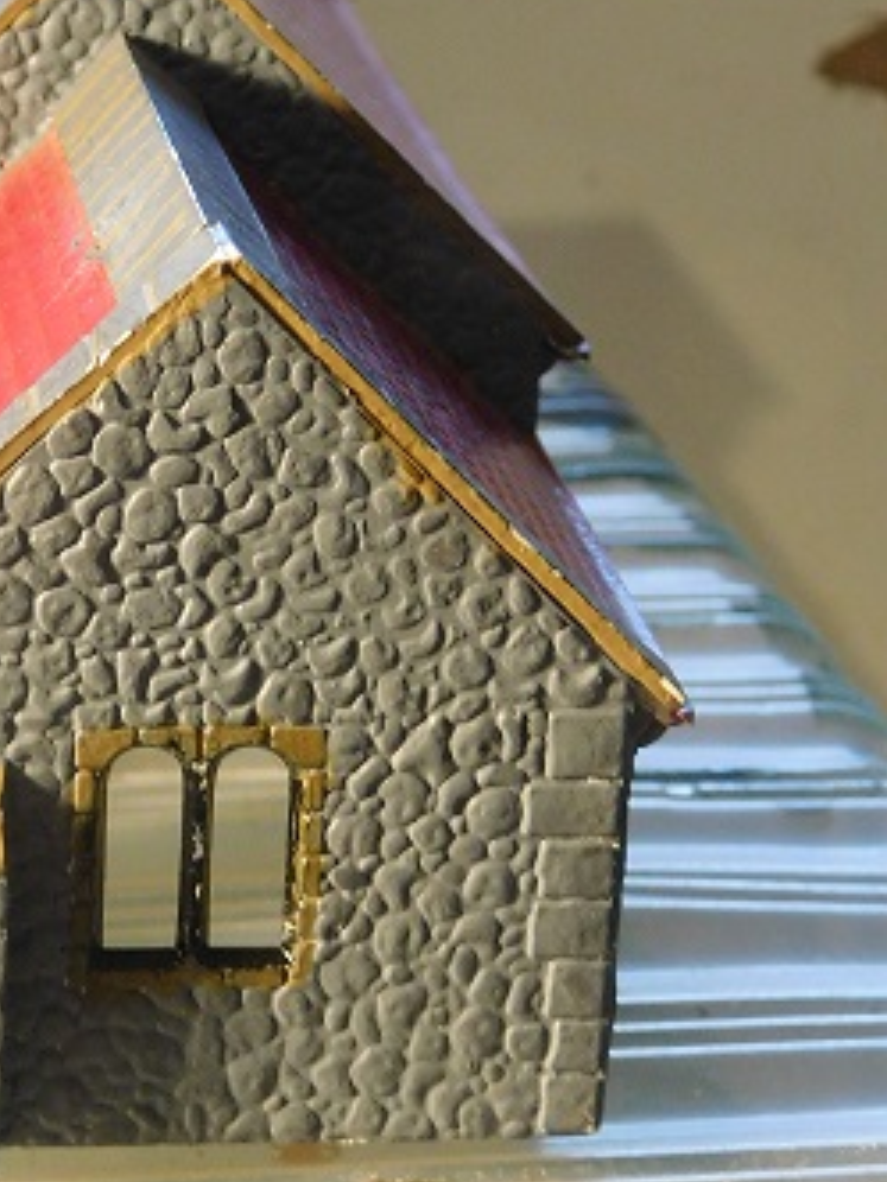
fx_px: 4202
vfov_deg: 16.0
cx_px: 121
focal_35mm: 123
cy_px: 459
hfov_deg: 12.0
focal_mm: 12.6
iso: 450
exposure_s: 1/8
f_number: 4.3
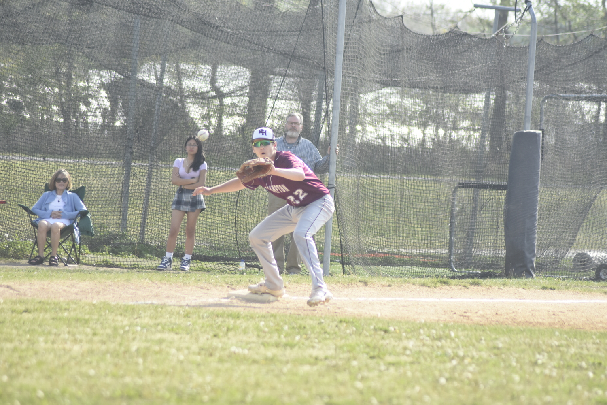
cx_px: 304
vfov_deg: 5.0
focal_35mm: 278
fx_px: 4679
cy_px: 202
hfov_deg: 7.4
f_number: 5
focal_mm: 185
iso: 640
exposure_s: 1/1600
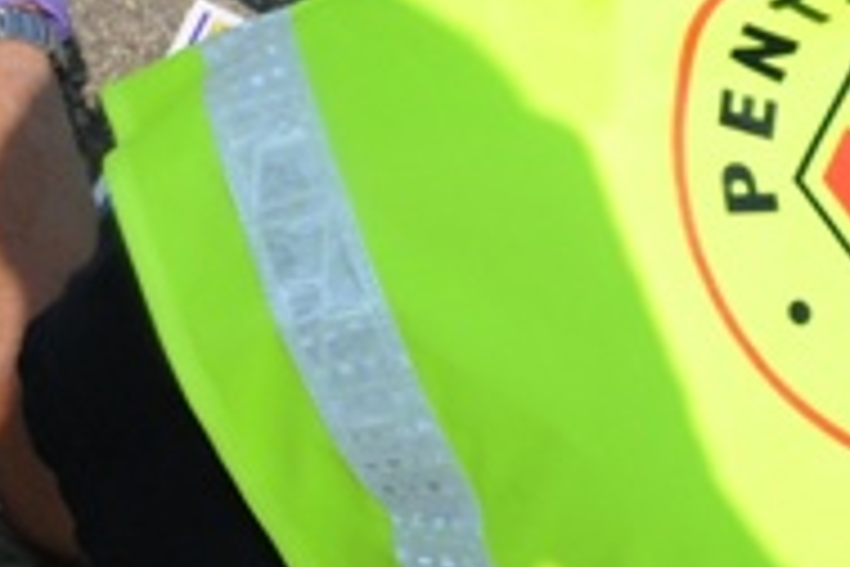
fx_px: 2172
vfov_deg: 13.4
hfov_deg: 19.2
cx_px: -445
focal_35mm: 92
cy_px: -452
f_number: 8
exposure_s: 1/1600
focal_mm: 17
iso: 500
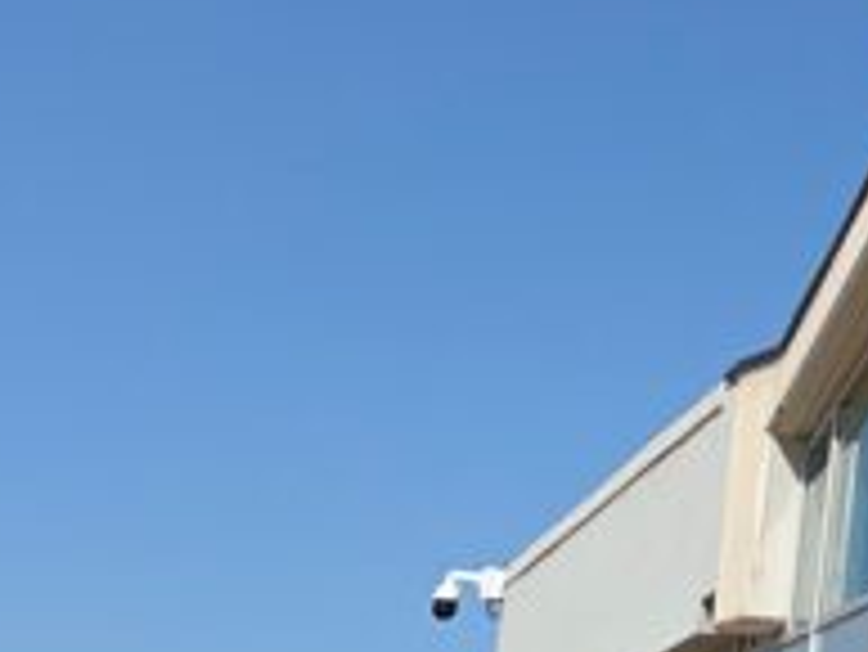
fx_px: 3463
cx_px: 2231
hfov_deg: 11.3
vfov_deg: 10.7
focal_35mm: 138
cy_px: 72
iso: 25
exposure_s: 1/4098
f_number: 1.8
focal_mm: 4.25
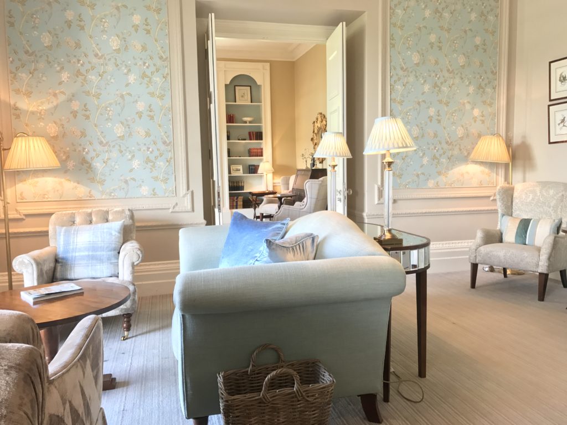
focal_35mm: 28
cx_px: 284
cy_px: 212
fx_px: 459
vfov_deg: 49.7
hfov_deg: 63.4
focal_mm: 3.99
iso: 64
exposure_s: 1/33
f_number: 1.8
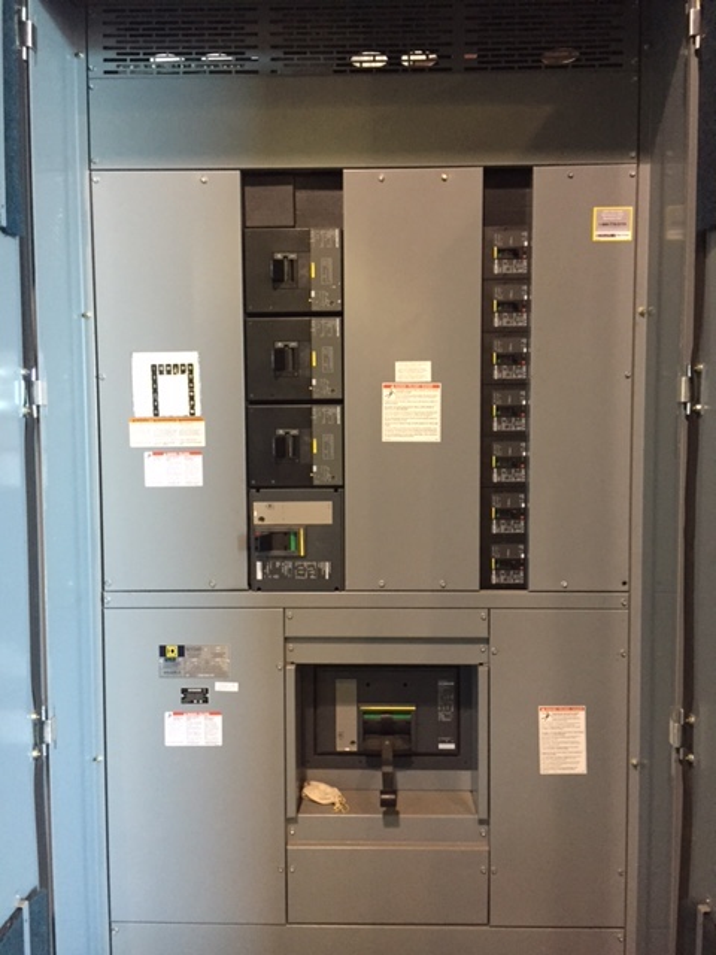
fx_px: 800
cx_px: 358
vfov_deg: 61.7
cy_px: 478
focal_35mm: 29
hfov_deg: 48.2
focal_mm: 4.15
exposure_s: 1/17
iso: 250
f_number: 2.2
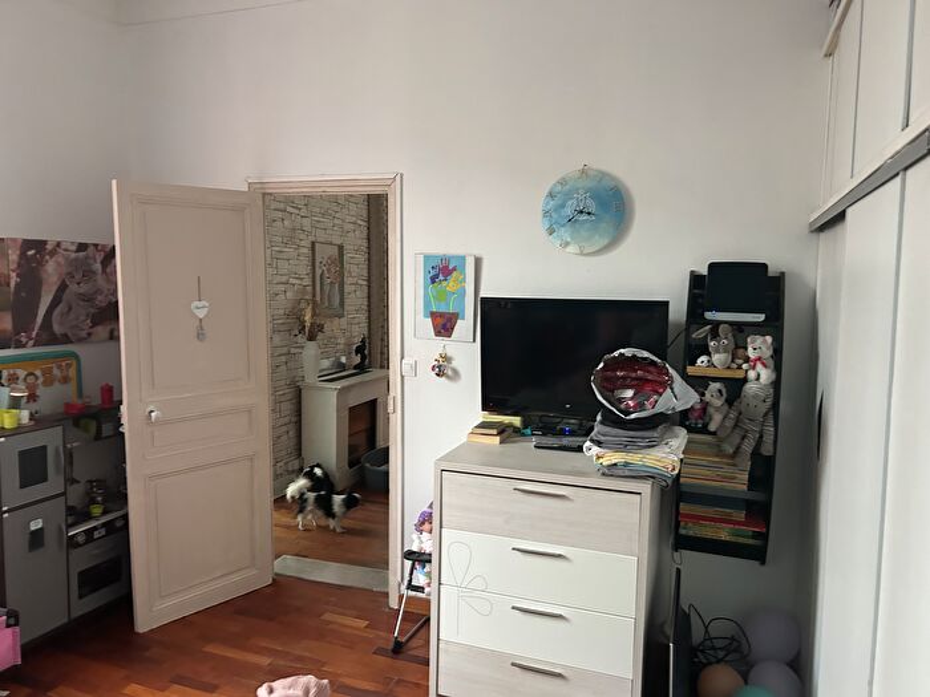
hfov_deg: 67.3
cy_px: 348
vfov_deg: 53.1
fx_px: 699
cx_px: 465
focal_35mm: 26
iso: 500
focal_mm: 5.7
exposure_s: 1/47
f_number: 1.5
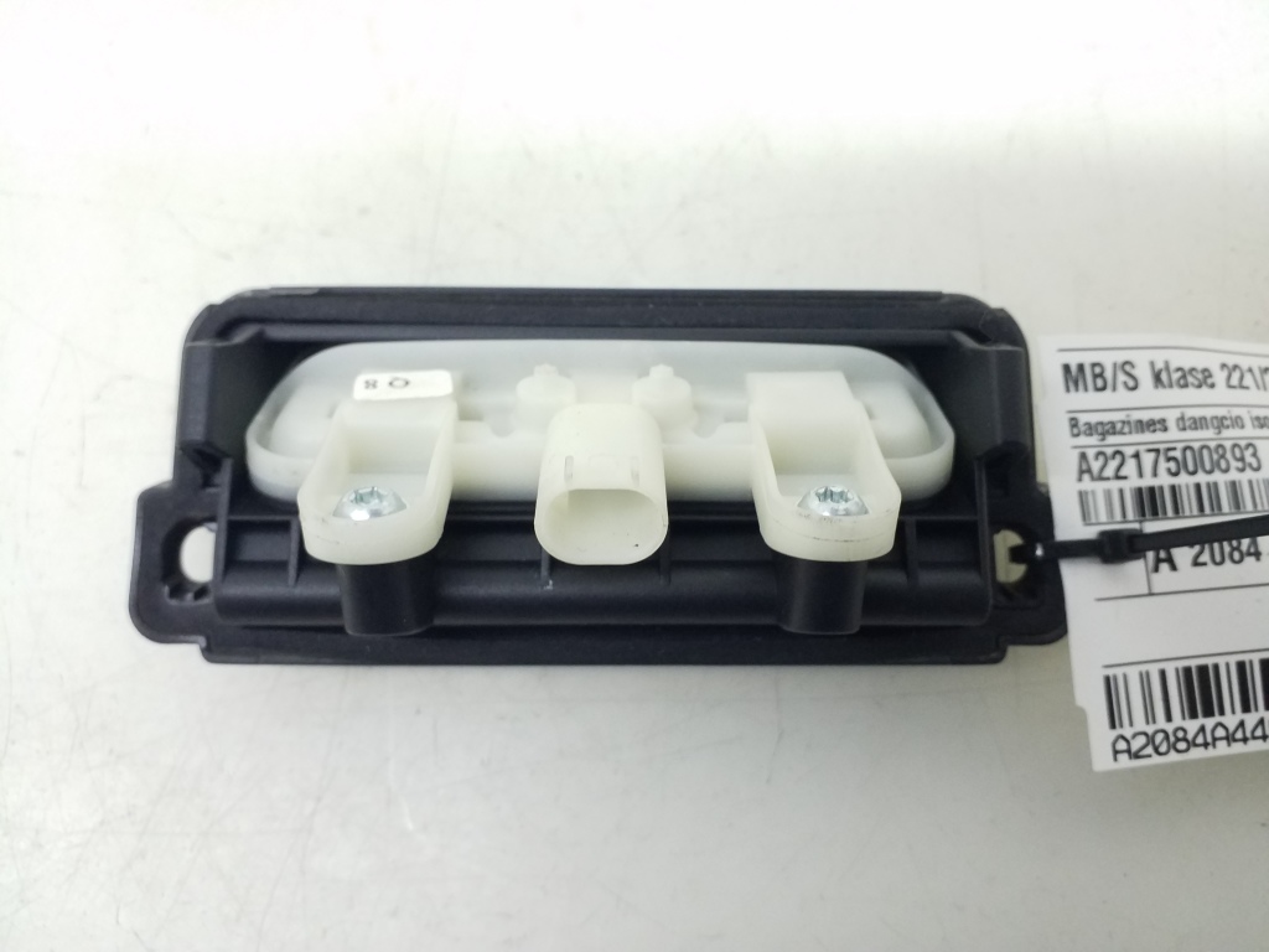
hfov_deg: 65.3
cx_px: 634
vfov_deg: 51.4
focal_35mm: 27
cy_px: 476
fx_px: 990
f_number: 1.9
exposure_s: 1/50
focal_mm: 3.6
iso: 250
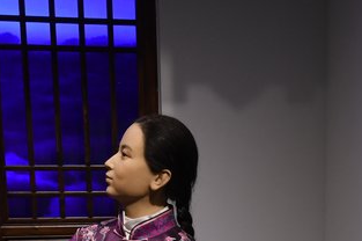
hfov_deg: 21.1
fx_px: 964
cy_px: 329
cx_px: 261
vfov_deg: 13.6
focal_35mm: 96
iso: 800
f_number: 5.3
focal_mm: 20
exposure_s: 1/25
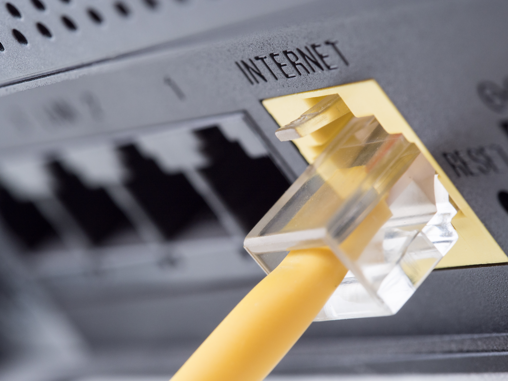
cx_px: 254
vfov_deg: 12.3
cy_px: 190
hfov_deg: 16.4
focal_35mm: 120
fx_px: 1761
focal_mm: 60
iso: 200
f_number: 7.1
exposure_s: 1/60
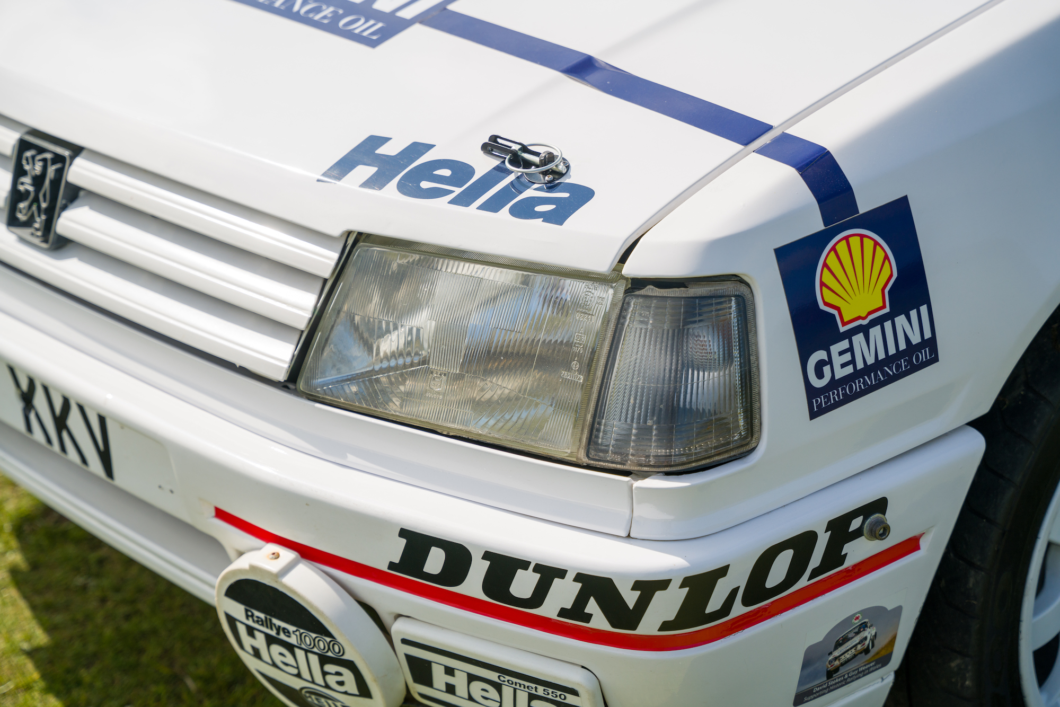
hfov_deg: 28.8
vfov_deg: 19.5
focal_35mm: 70
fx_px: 2061
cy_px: 354
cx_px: 530
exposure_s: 1/1000
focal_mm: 70
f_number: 4
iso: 200
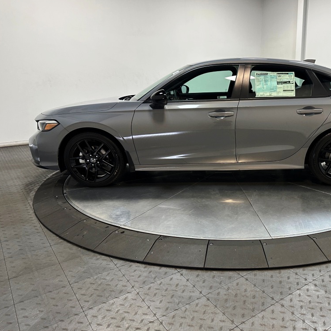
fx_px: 314
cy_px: 165
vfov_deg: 55.6
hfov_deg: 54.4
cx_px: 223
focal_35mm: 29
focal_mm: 6.86
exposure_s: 1/60
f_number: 1.78
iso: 250
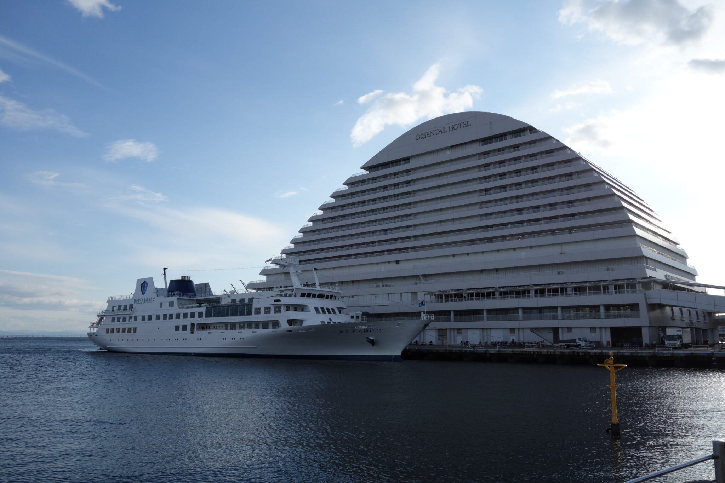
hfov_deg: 65.5
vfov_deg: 46.4
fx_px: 564
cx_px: 362
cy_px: 242
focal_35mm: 28
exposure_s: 1/500
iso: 125
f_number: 5.6
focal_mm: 10.4
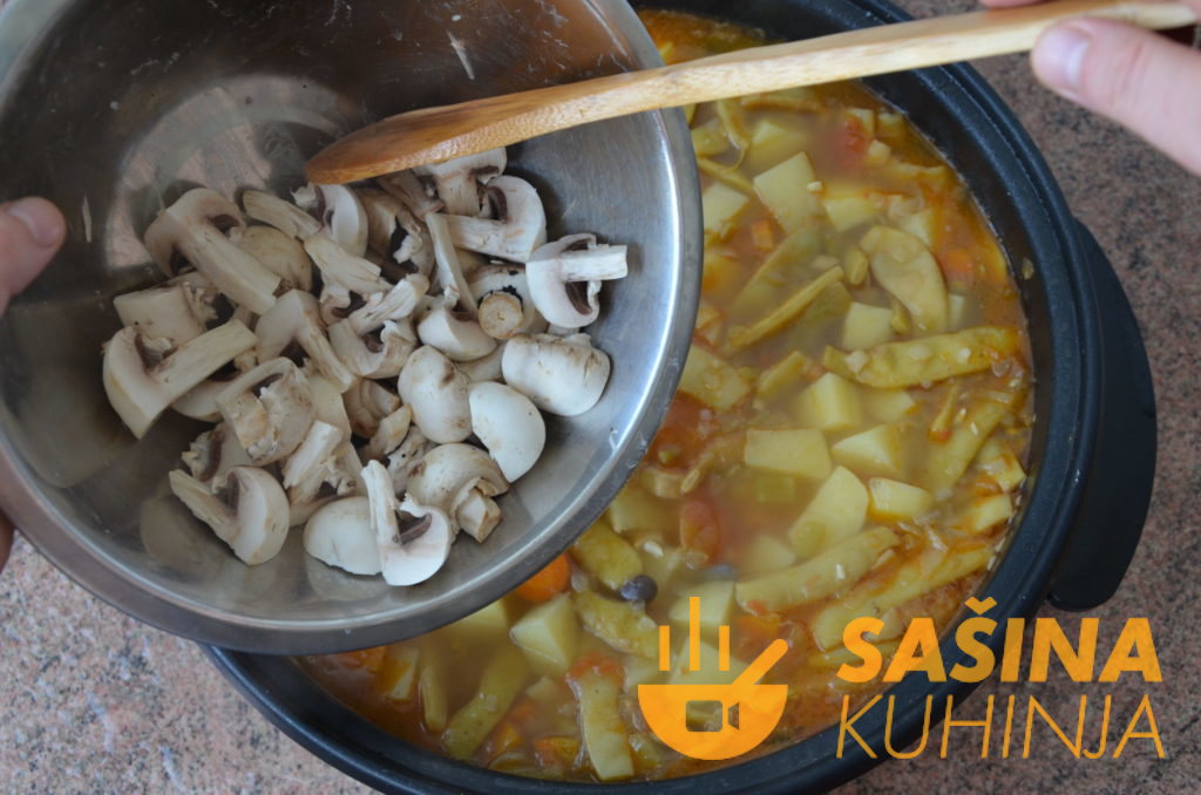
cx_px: 600
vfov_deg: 26.4
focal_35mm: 51
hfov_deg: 39.0
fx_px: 1698
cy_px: 398
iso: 250
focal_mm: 34
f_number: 5.6
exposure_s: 1/60
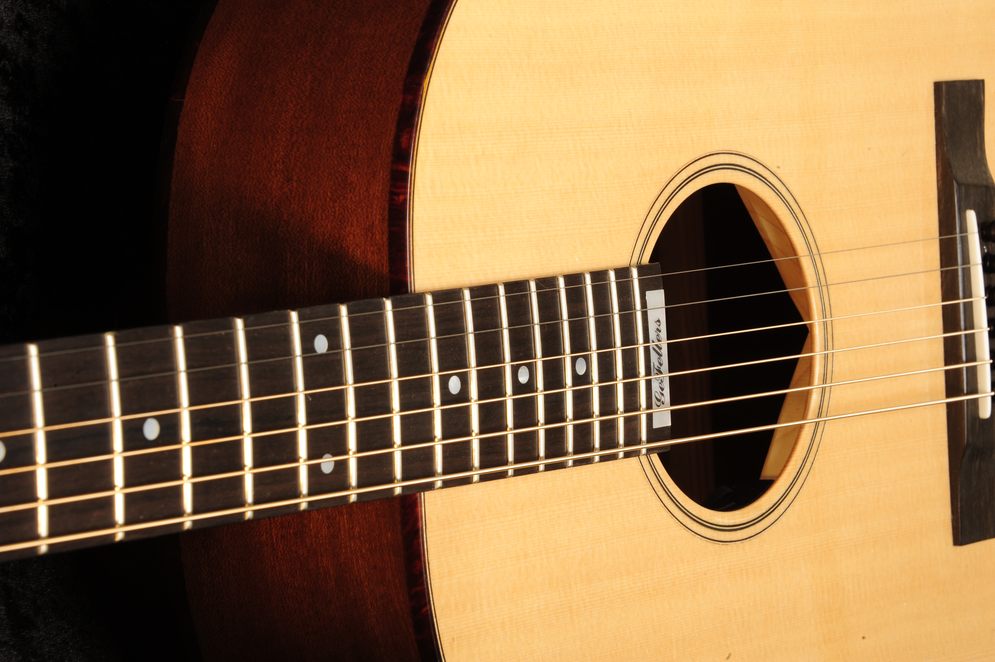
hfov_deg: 16.4
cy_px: 331
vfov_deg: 11.0
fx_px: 3453
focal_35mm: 125
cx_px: 498
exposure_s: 1/4
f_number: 20
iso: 400
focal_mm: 125
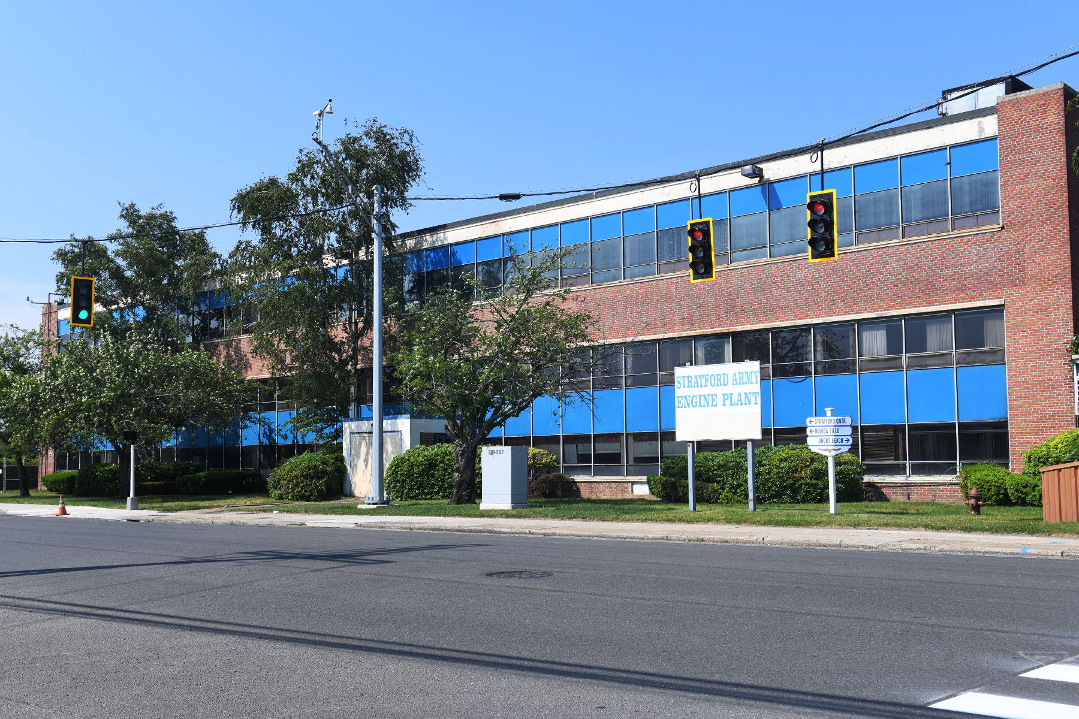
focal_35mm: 35
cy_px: 360
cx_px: 540
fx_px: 1049
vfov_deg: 37.9
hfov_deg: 54.4
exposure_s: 1/500
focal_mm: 35
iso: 200
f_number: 9
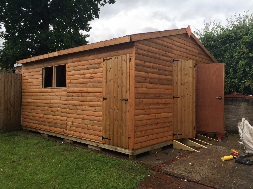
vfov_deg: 48.2
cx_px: 126
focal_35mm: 29
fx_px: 212
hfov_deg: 61.7
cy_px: 94
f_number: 2.2
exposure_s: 1/482
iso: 32
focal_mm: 4.15
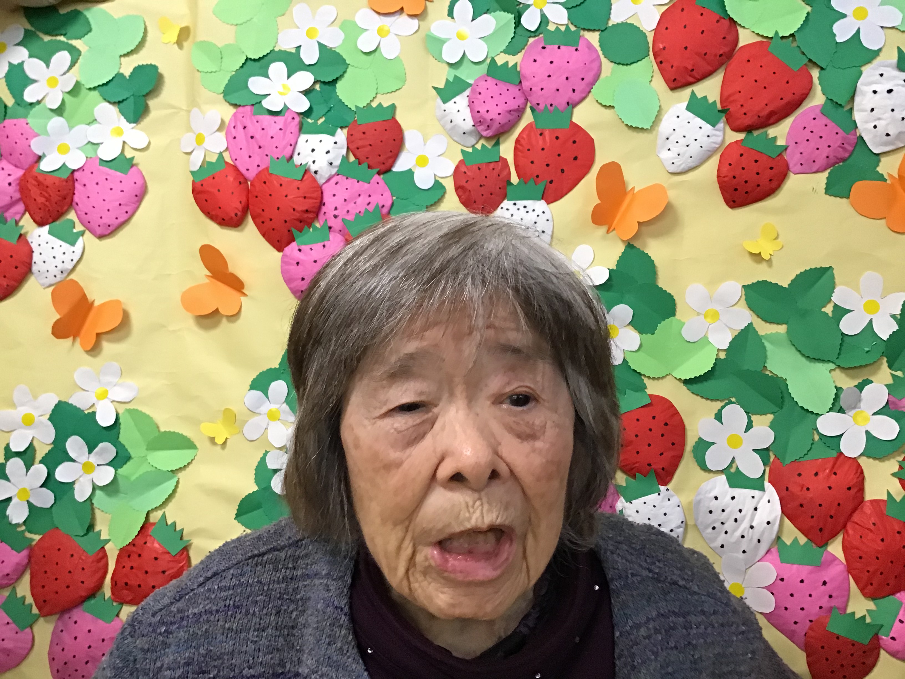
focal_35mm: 31
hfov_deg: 58.4
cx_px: 452
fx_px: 810
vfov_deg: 45.4
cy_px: 340
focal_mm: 3.3
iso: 125
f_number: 2.4
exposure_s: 1/30
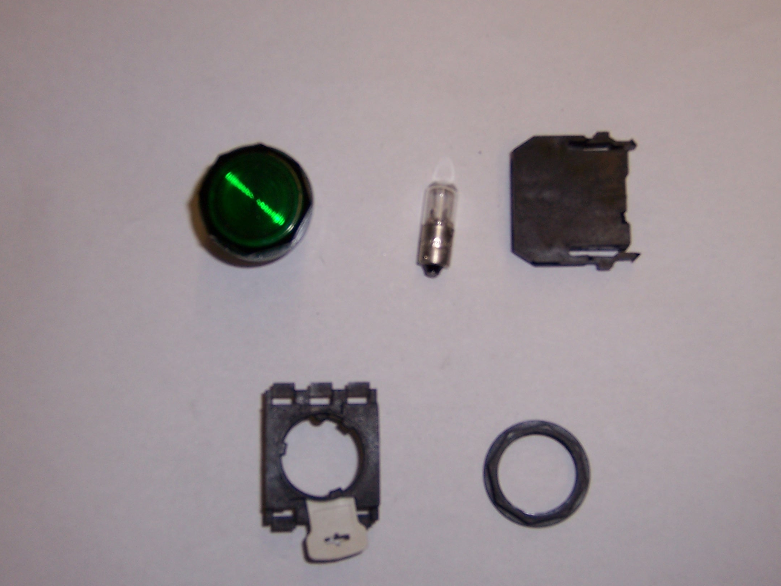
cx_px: 381
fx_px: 1173
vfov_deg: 28.0
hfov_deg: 36.8
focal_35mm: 52
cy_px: 294
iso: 80
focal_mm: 8.2
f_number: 3.4
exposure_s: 1/60
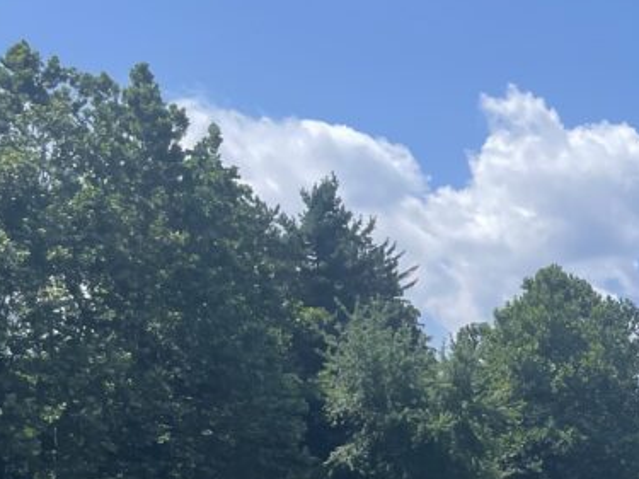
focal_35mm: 85
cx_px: 873
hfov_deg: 20.6
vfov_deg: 16.3
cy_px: 655
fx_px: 1569
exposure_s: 1/4000
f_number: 1.6
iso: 32
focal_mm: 4.2
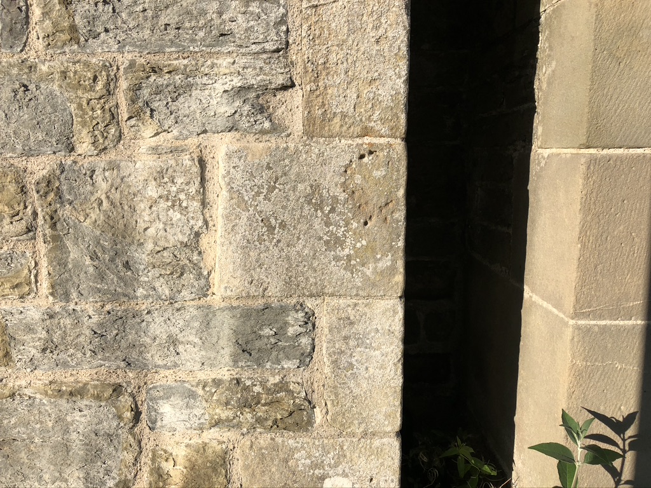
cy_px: 244
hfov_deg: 63.4
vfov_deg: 49.7
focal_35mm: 28
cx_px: 326
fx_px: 527
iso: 20
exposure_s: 1/2088
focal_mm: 3.99
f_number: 1.8
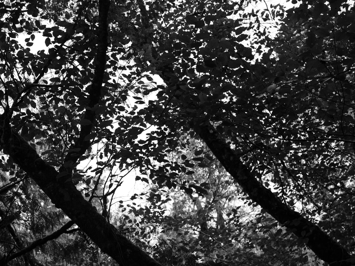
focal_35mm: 46
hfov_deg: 40.6
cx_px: 113
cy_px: 153
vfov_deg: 31.5
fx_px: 472
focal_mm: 35
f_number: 4
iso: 100
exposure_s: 1/125
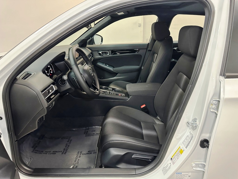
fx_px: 165
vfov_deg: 56.8
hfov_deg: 71.6
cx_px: 119
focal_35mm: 24
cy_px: 90
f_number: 1.78
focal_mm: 6.86
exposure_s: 1/60
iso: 640
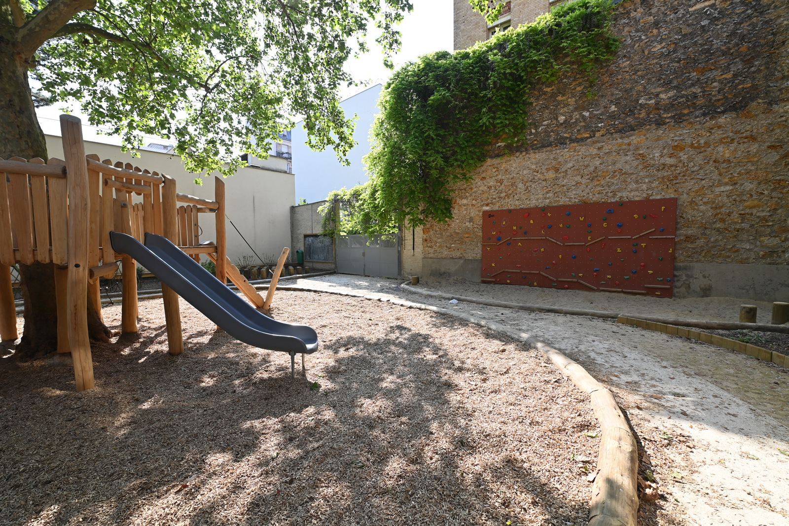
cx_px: 394
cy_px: 263
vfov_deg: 81.2
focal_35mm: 14
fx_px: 307
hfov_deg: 104.2
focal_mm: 14
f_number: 5
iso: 100
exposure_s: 1/125
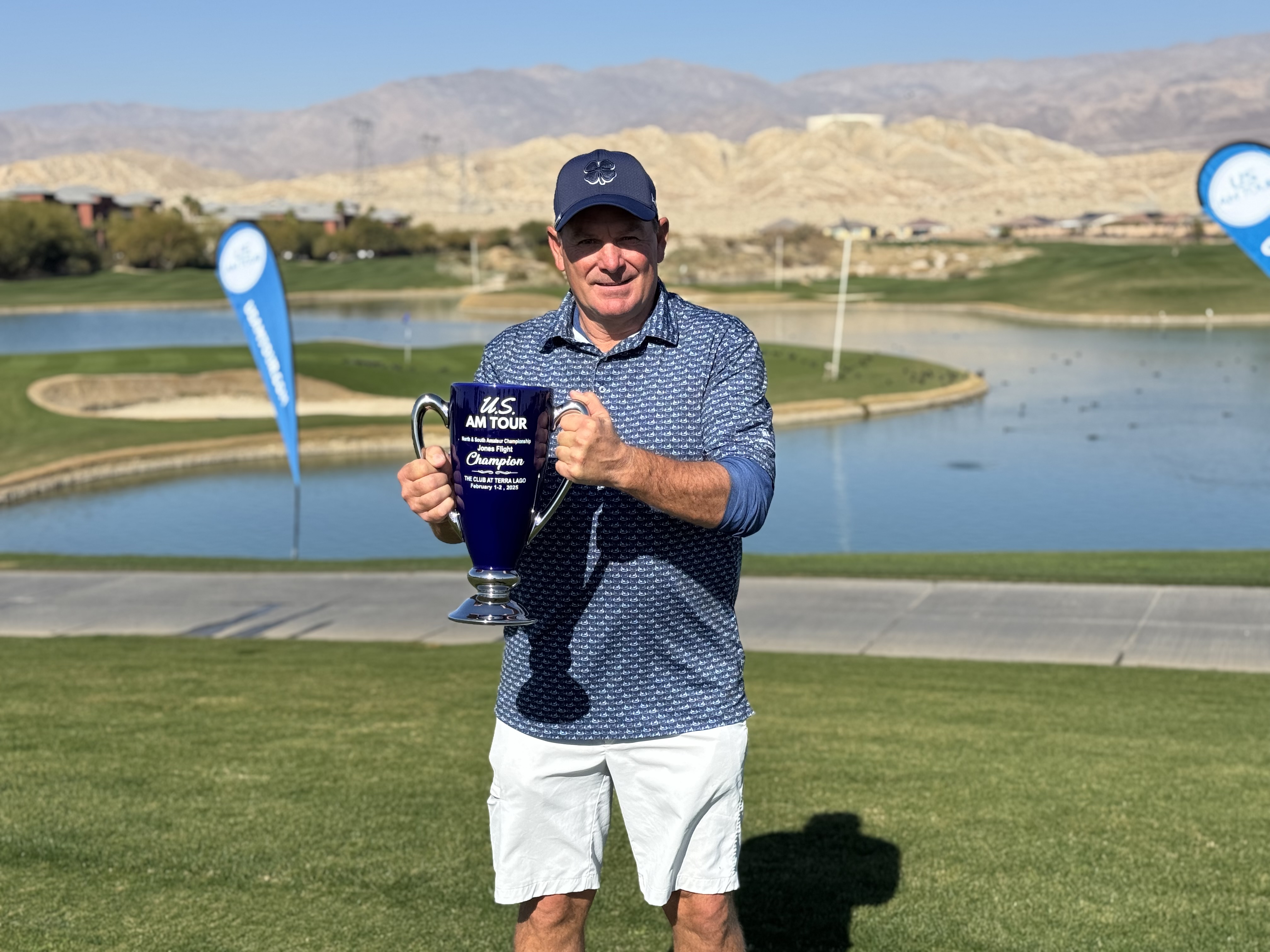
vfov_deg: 30.3
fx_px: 1761
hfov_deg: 39.7
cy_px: 476
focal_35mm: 48
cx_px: 635
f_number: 1.78
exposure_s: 1/4975
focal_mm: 6.76
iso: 64
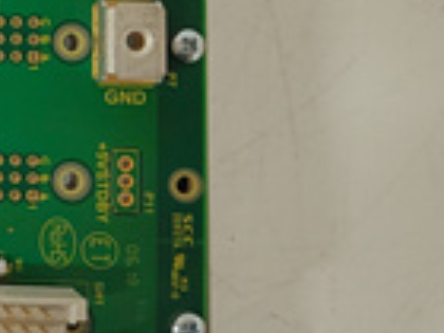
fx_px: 1052
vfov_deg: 17.4
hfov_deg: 19.2
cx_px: -308
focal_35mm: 82
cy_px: -36
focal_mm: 5.52
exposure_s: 1/50
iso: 1356
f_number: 1.9
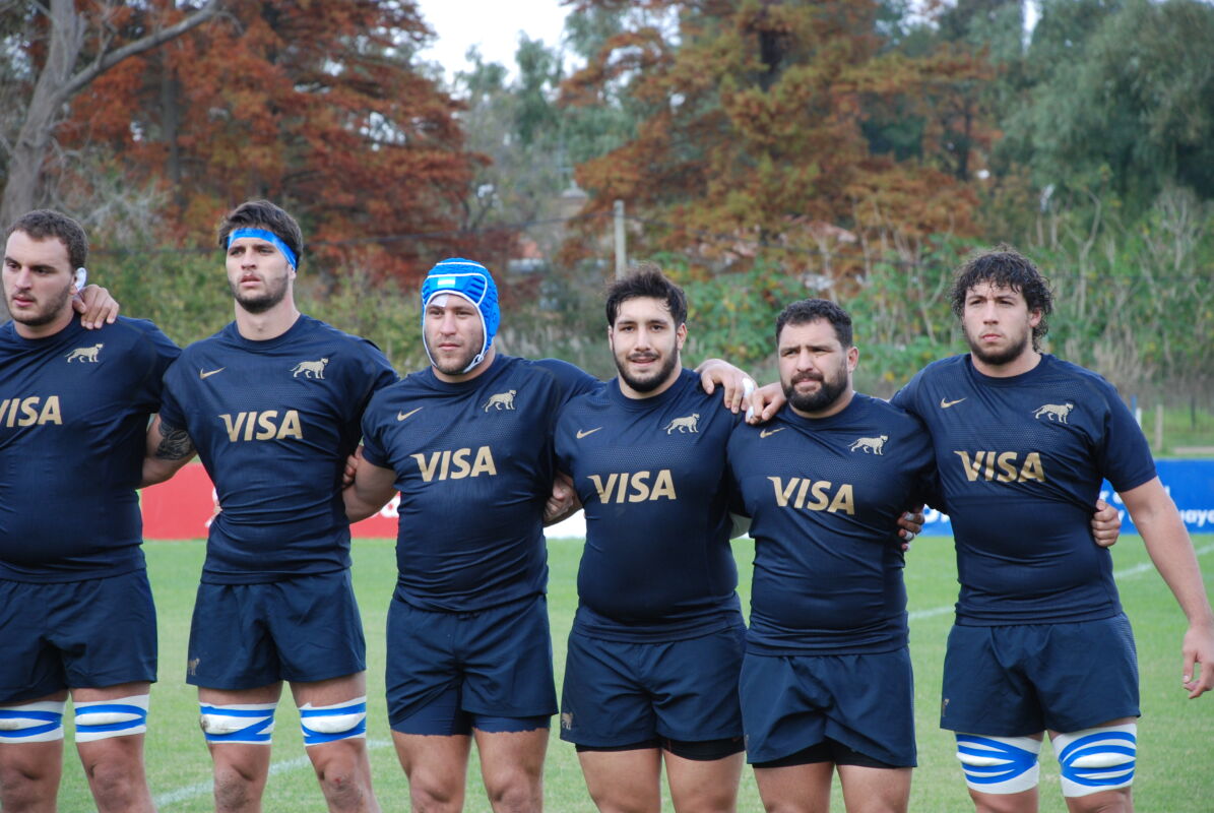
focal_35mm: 158
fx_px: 5318
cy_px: 406
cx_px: 607
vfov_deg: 8.7
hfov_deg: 13.0
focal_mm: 105
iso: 400
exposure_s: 1/200
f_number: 5.6
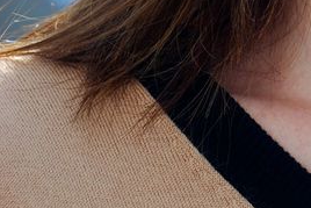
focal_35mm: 326
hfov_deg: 6.3
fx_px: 2818
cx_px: 448
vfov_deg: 4.2
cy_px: -266
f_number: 5.6
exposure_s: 1/125
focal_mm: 50
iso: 125
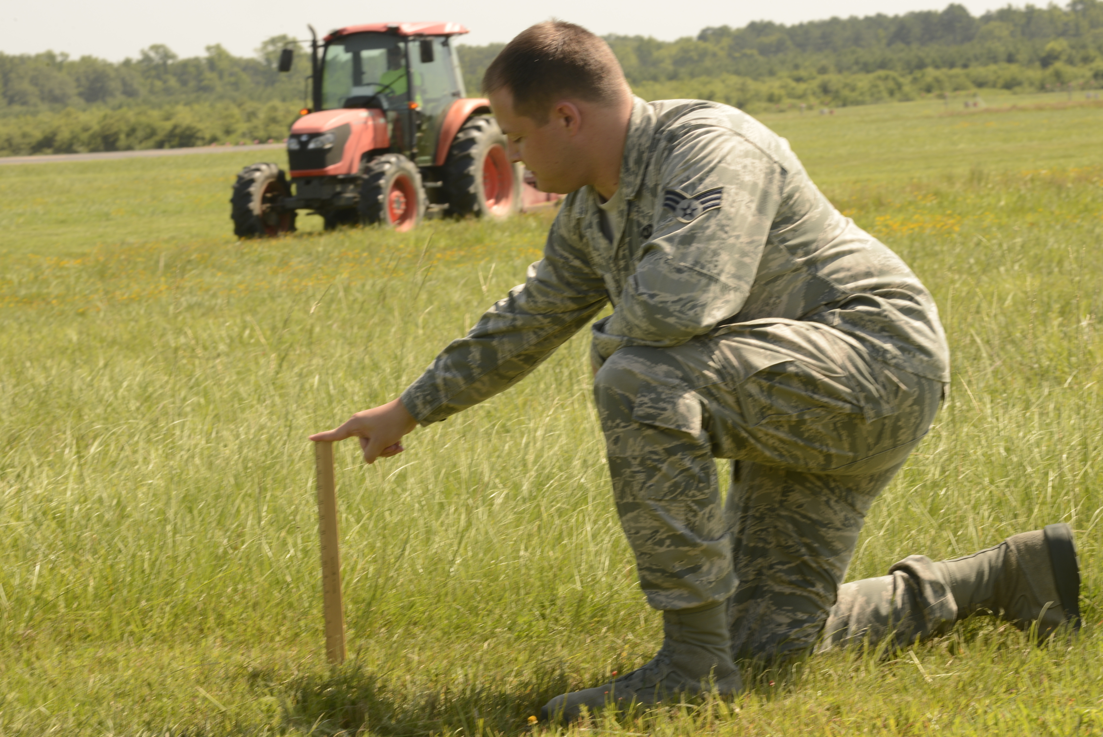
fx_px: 3678
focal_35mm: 120
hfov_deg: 17.1
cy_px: 368
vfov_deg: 11.4
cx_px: 552
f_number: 22
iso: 250
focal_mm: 120
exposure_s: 1/60
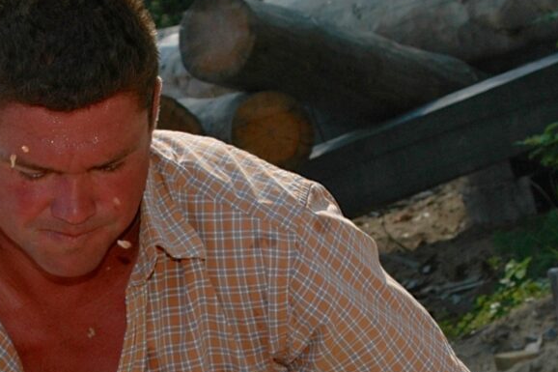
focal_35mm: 239
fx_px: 3703
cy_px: 431
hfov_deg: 8.6
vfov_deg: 5.7
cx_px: 62
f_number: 9
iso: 200
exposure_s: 1/320
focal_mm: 48
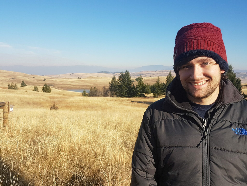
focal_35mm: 26
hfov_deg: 67.3
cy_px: 93
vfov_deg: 53.1
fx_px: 186
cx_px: 124
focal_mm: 4.2
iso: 40
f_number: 1.7
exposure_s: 1/1708
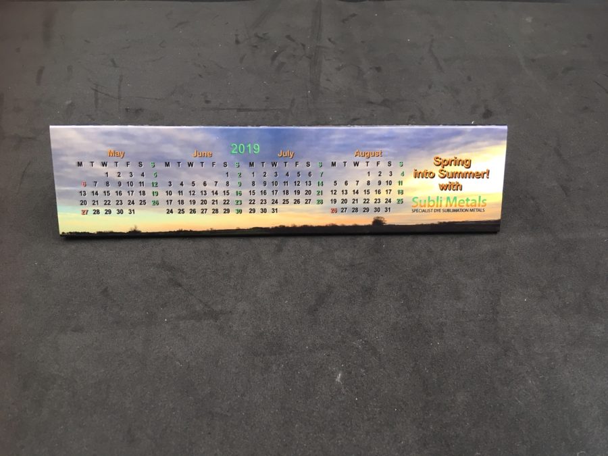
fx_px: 509
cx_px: 304
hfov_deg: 61.7
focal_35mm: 29
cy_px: 228
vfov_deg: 48.2
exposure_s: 1/33
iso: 32
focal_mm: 4.15
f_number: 2.2
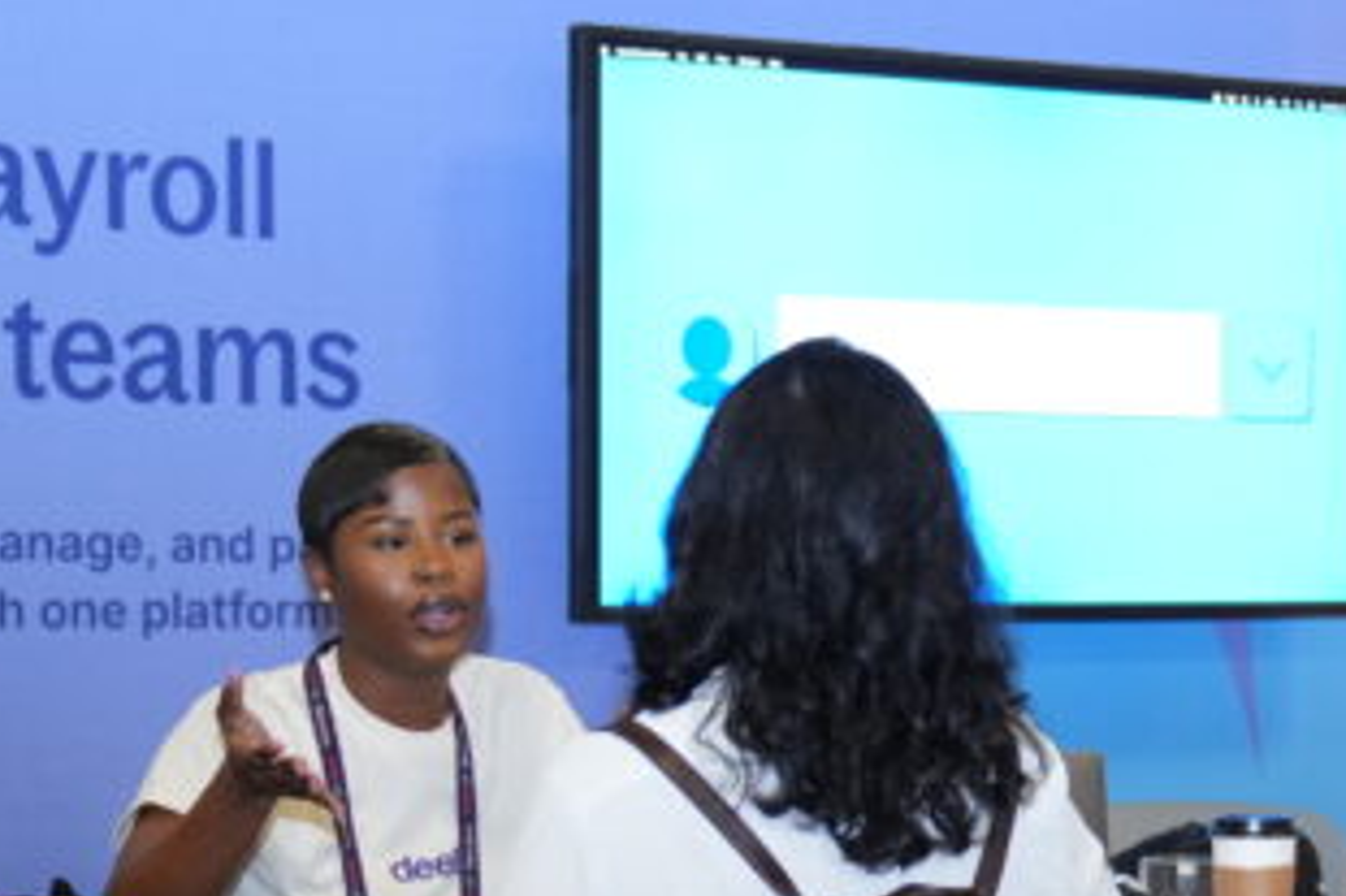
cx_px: 1246
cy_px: 907
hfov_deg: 17.9
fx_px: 4185
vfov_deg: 12.1
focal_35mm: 112
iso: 1600
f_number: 2.8
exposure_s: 1/200
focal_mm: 34
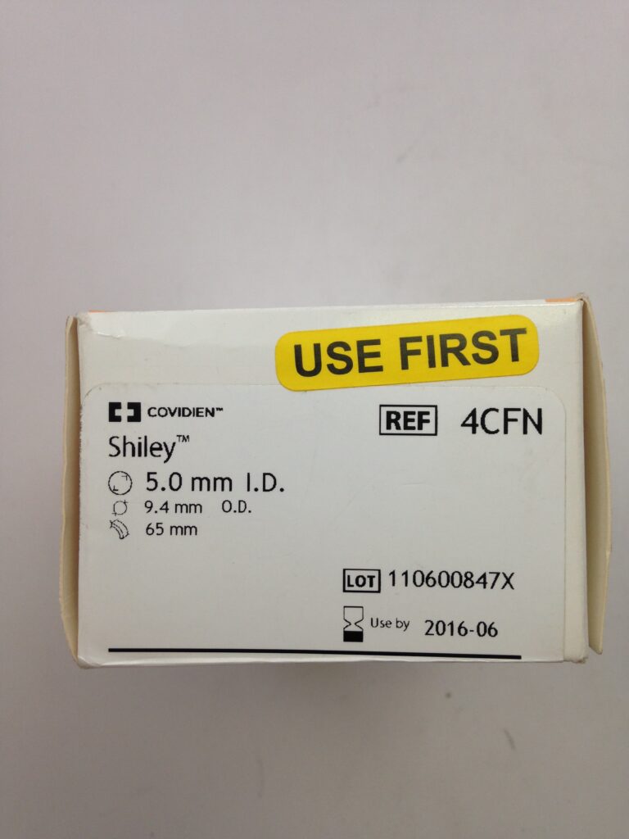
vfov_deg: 55.4
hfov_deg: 42.9
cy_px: 420
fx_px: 800
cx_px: 314
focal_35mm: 33
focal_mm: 4.12
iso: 50
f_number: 2.4
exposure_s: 1/60
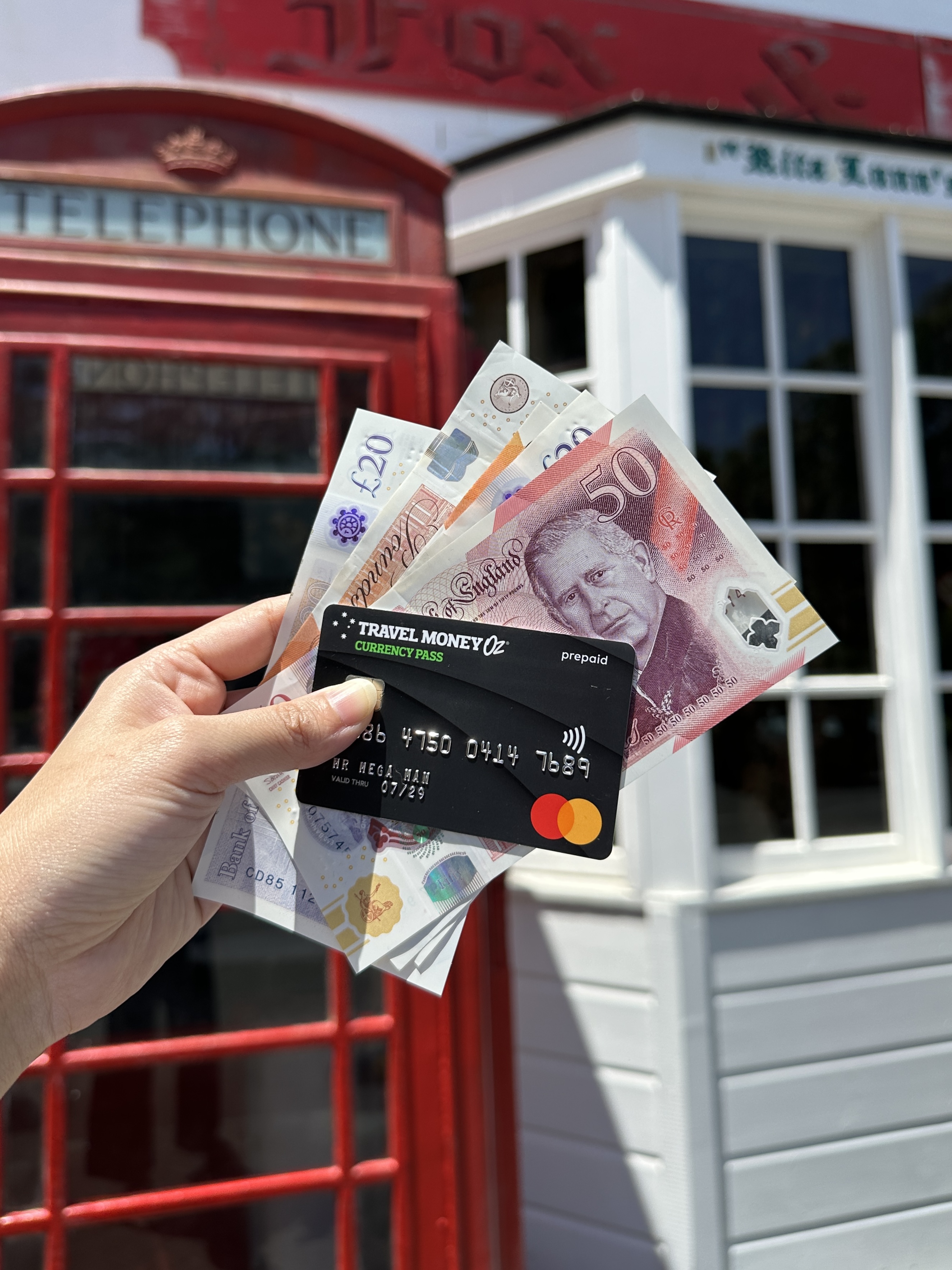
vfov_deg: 71.6
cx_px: 476
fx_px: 880
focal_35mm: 24
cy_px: 635
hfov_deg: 56.8
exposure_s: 1/4184
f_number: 1.78
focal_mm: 6.86
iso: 80
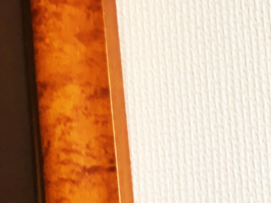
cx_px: 368
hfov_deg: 16.6
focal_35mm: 111
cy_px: 286
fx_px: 869
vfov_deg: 12.8
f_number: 2.2
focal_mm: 4.15
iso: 64
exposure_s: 1/33
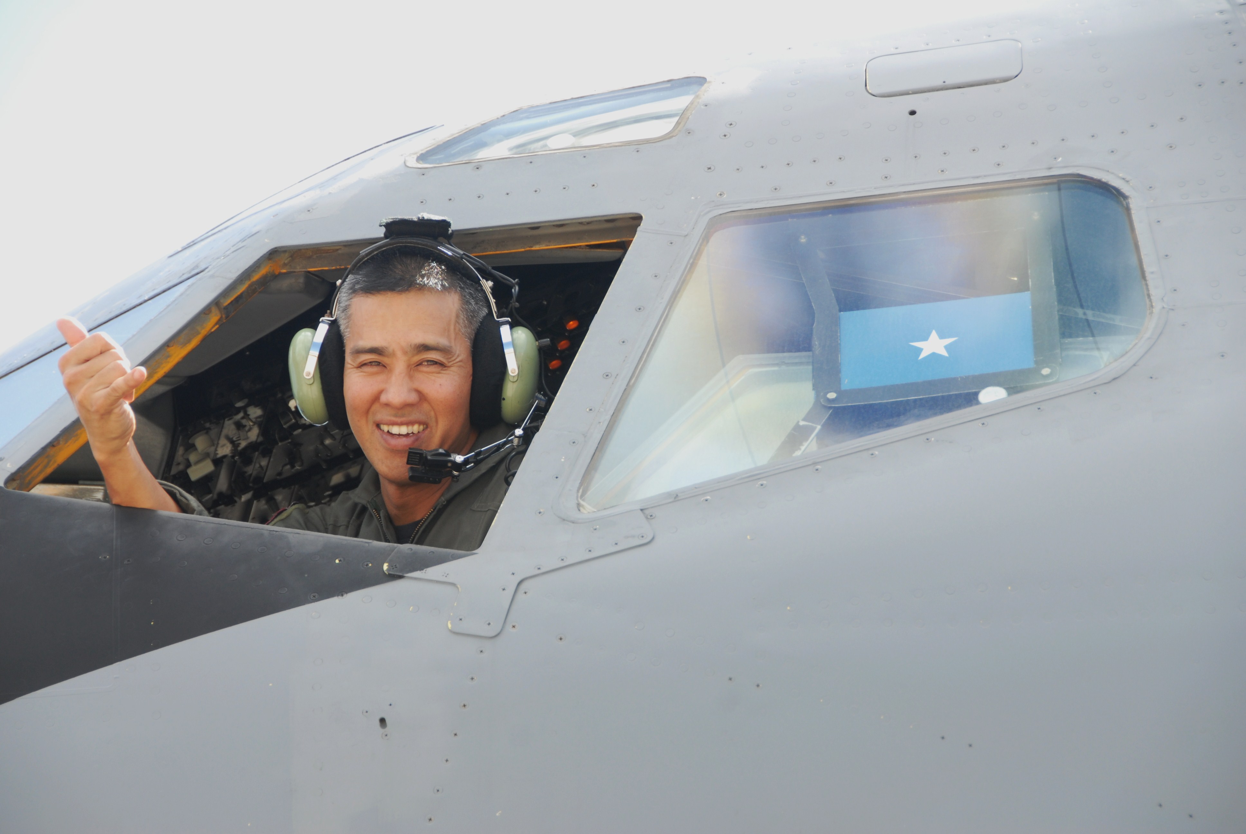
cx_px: 623
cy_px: 417
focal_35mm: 168
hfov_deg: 12.2
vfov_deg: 8.2
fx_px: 5822
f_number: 7.1
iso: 250
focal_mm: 112
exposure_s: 1/180
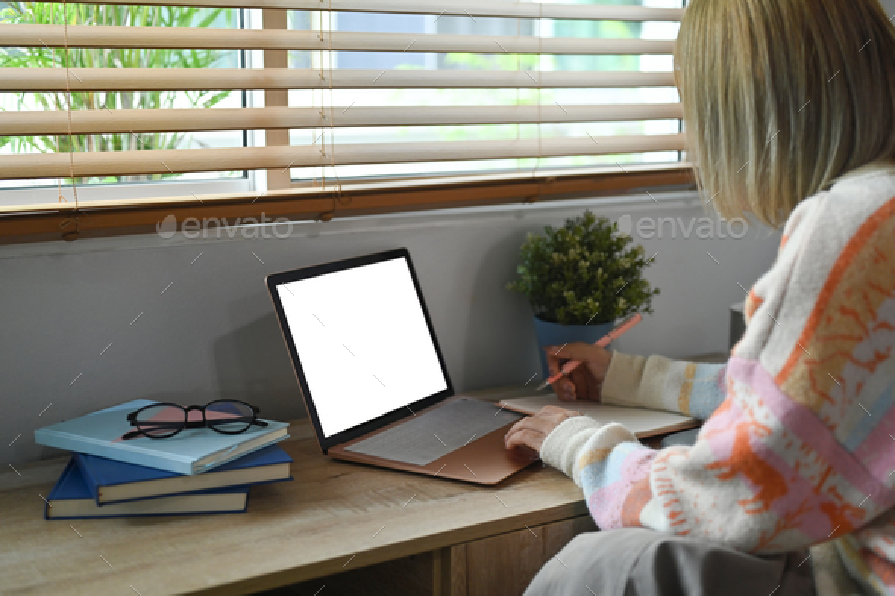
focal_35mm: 50
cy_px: 298
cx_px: 448
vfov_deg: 27.0
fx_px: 1243
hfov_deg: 39.6
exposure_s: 1/250
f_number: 2.8
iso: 500
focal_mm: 50
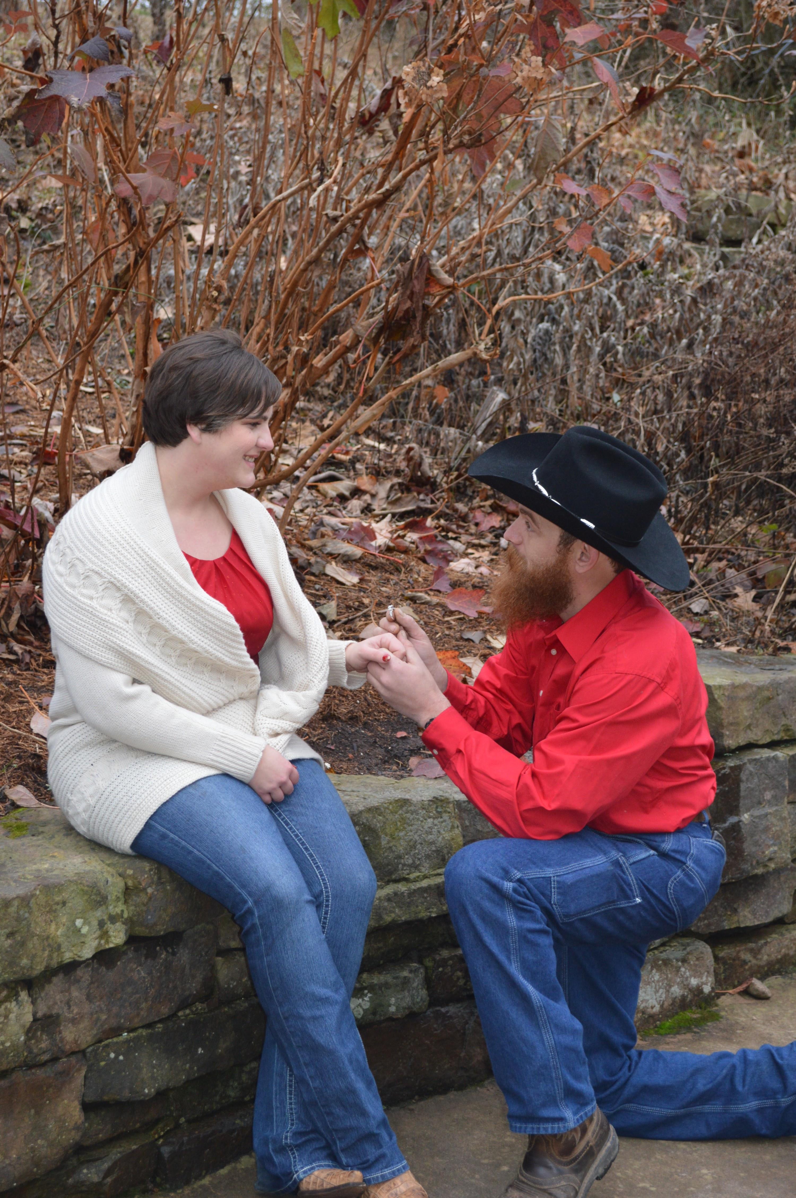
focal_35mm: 60
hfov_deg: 22.6
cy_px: 599
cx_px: 398
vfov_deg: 33.4
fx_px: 1994
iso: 640
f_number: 5.3
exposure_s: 1/60
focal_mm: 40
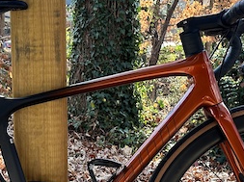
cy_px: 170
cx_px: 75
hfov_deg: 25.5
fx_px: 535
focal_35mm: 76
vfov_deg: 18.9
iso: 80
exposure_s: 1/409
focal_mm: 6.86
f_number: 1.78
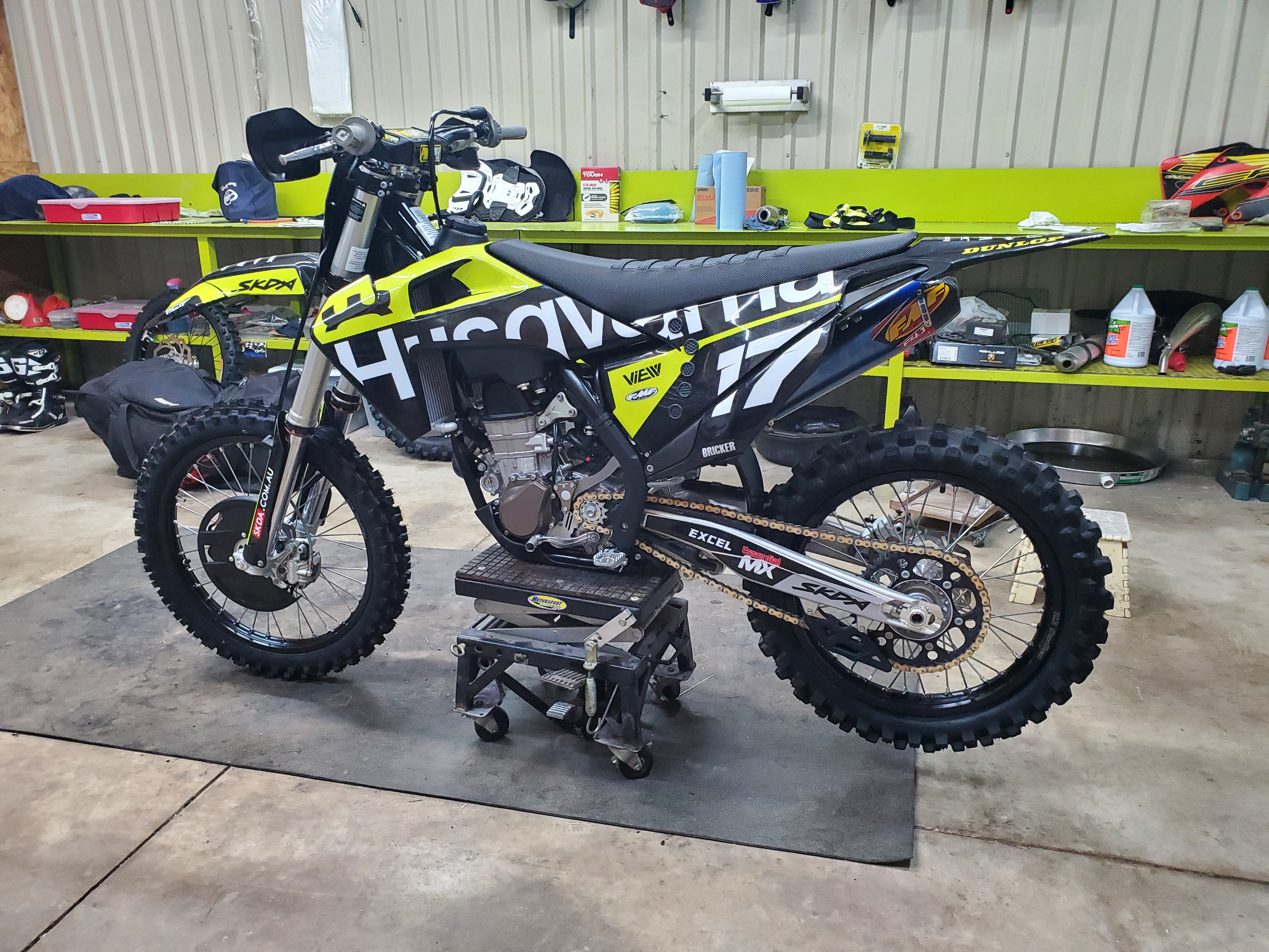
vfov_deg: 53.1
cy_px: 476
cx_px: 634
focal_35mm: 26
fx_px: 953
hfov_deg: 67.3
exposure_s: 1/39
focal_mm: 4.3
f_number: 2.4
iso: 400
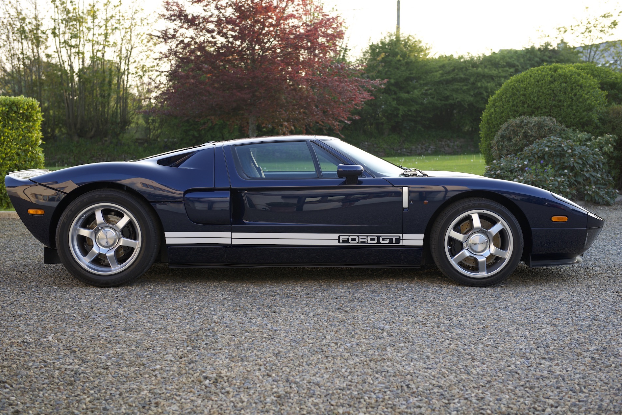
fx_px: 951
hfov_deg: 36.2
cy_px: 197
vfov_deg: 24.6
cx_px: 306
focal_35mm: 55
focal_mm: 52
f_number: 4
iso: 200
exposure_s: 1/160
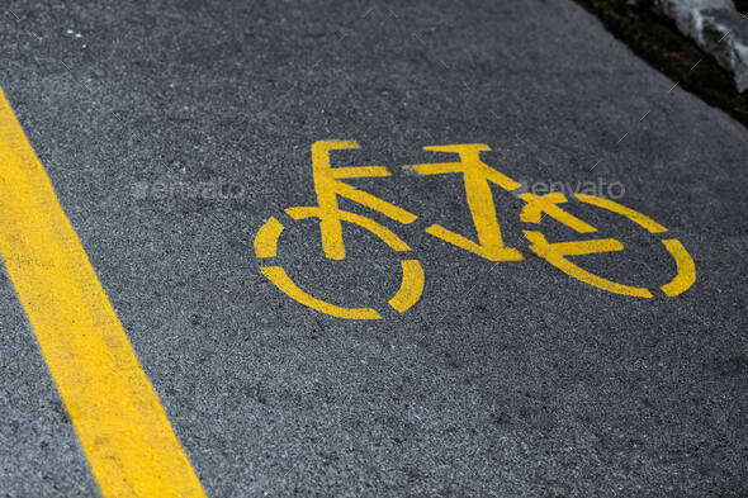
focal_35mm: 95
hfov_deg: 21.5
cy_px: 249
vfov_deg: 14.4
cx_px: 374
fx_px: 1973
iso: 160
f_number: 4.5
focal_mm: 95
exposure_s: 1/125
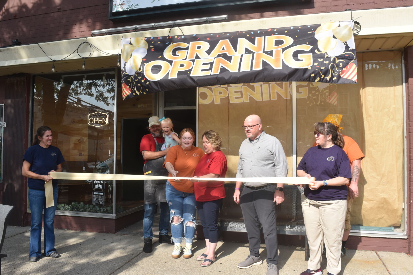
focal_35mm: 28
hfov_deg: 65.5
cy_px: 135
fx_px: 321
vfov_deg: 46.4
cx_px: 202
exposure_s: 1/320
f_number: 9
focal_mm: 18
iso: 200
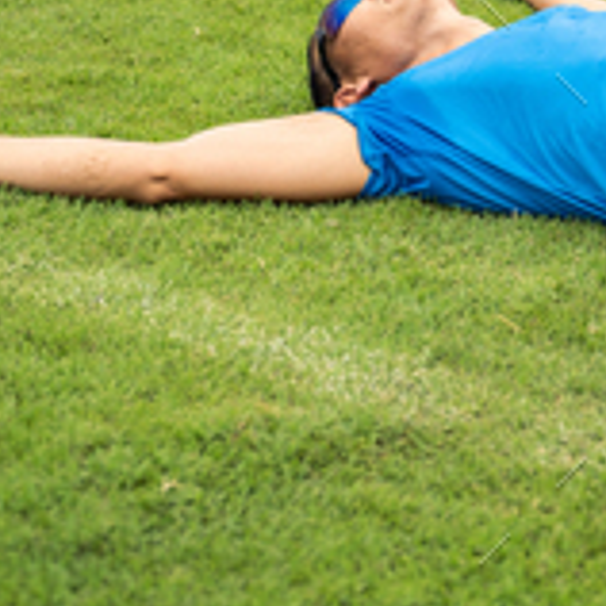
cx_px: 744
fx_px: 3149
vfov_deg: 10.8
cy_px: -117
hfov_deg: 10.8
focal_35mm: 159
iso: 200
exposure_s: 1/4000
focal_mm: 50
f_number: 1.8
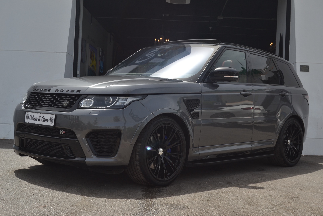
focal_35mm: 57
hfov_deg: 35.1
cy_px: 108
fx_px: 511
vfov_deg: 23.8
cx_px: 162
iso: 100
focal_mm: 38
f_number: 9
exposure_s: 1/320
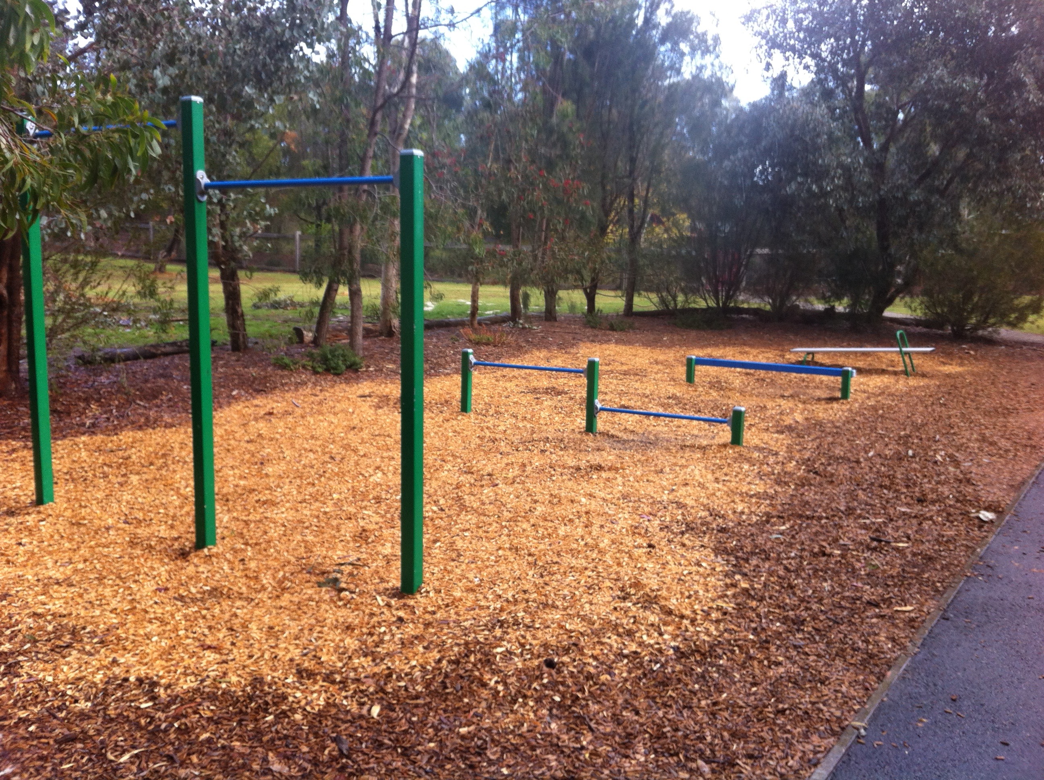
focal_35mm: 35
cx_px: 522
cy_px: 390
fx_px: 1054
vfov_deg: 40.6
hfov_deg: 52.7
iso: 80
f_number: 2.8
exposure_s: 1/192
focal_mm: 3.85
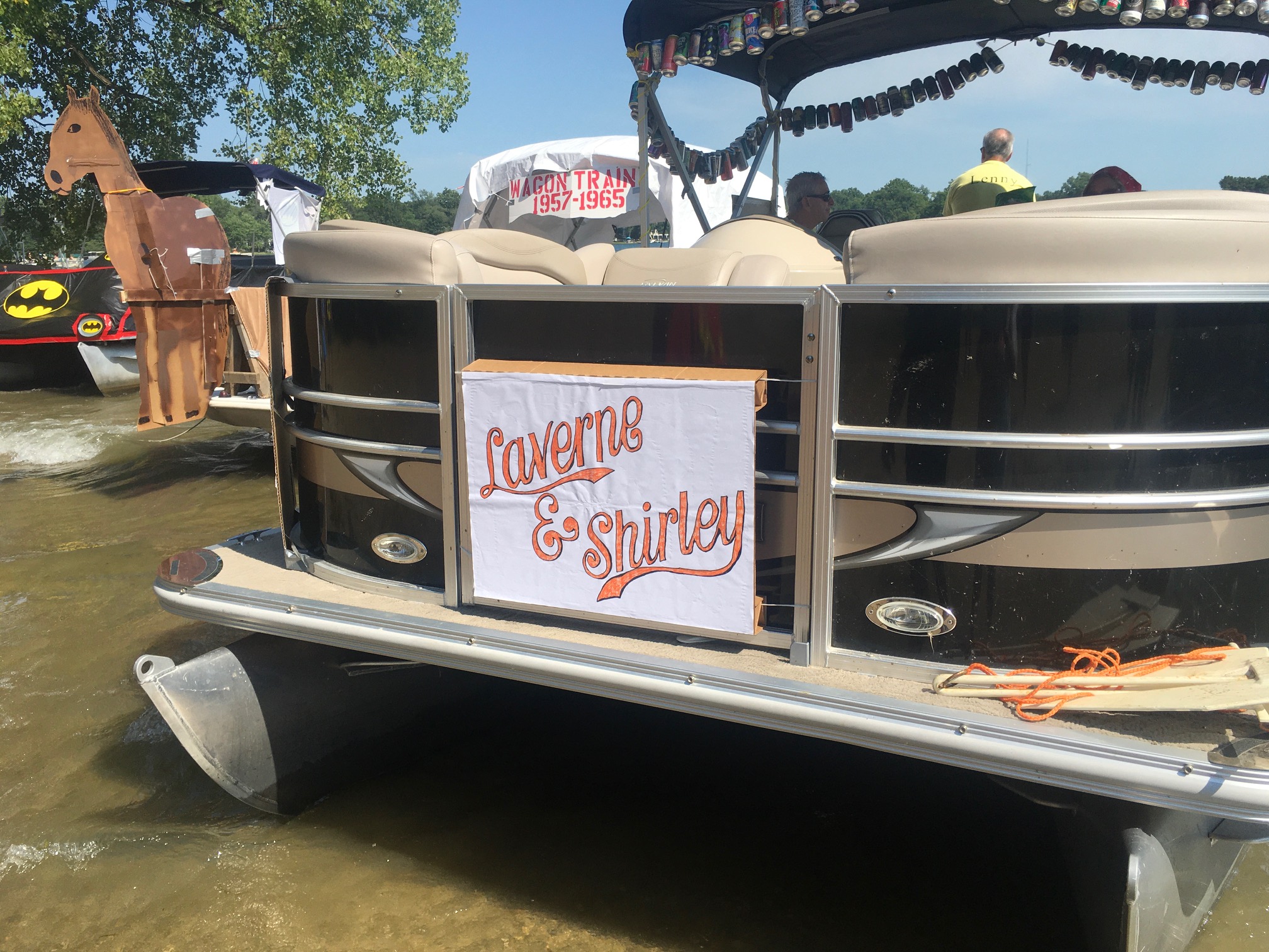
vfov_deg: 48.2
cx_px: 634
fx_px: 1063
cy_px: 476
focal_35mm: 29
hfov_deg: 61.7
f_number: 2.2
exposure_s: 1/1637
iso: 25
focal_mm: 4.15
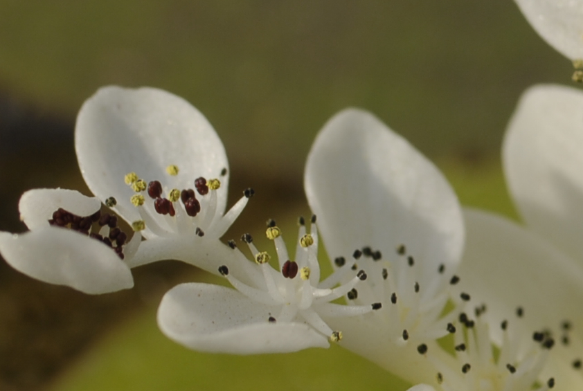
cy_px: 120
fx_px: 4186
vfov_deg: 5.3
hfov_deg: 7.8
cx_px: 879
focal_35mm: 258
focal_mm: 50
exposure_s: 1/125
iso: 100
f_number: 5.6
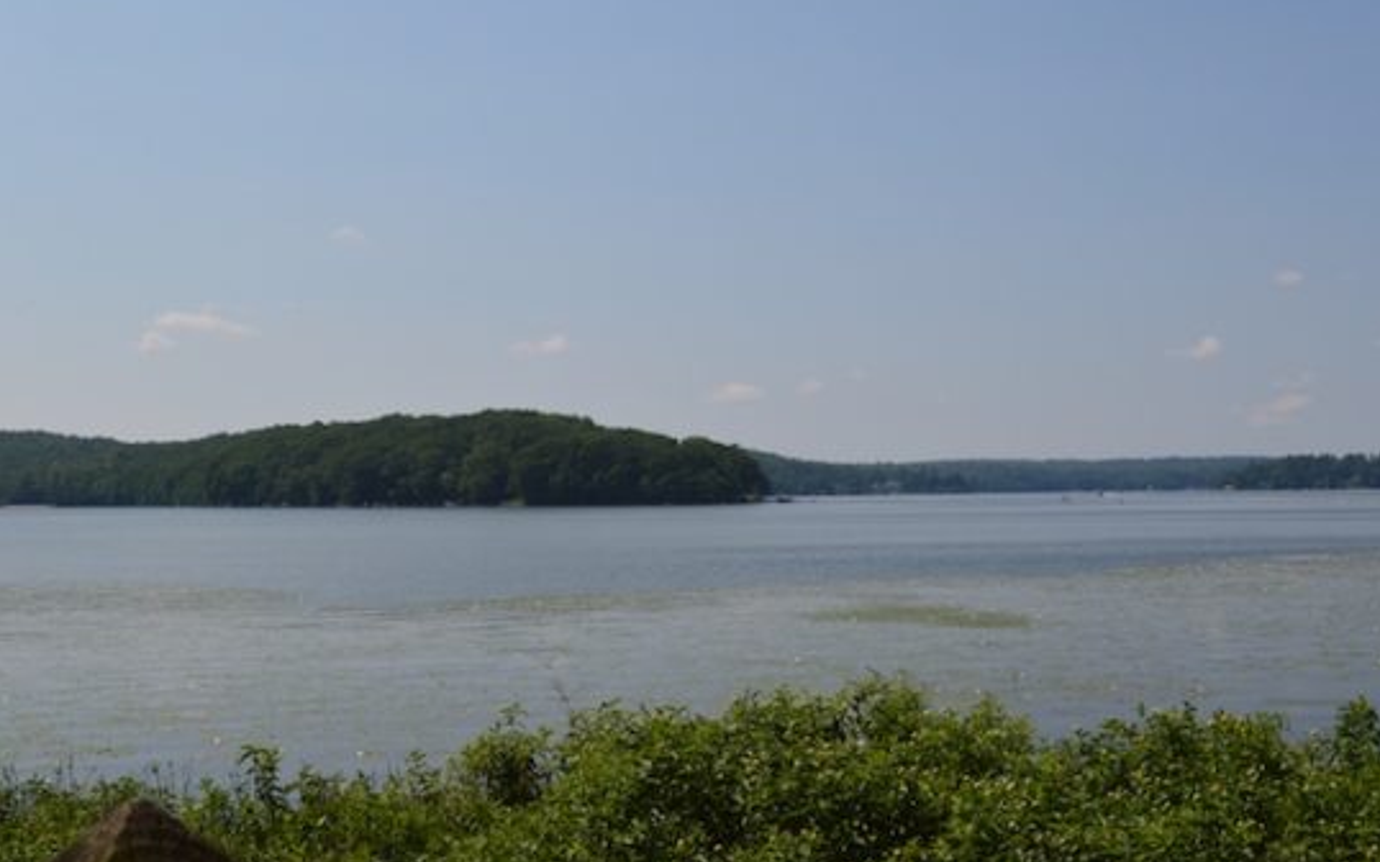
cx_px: 700
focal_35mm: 50
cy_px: 401
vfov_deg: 25.8
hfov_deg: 40.3
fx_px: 1880
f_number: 11
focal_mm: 32
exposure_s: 1/500
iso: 280
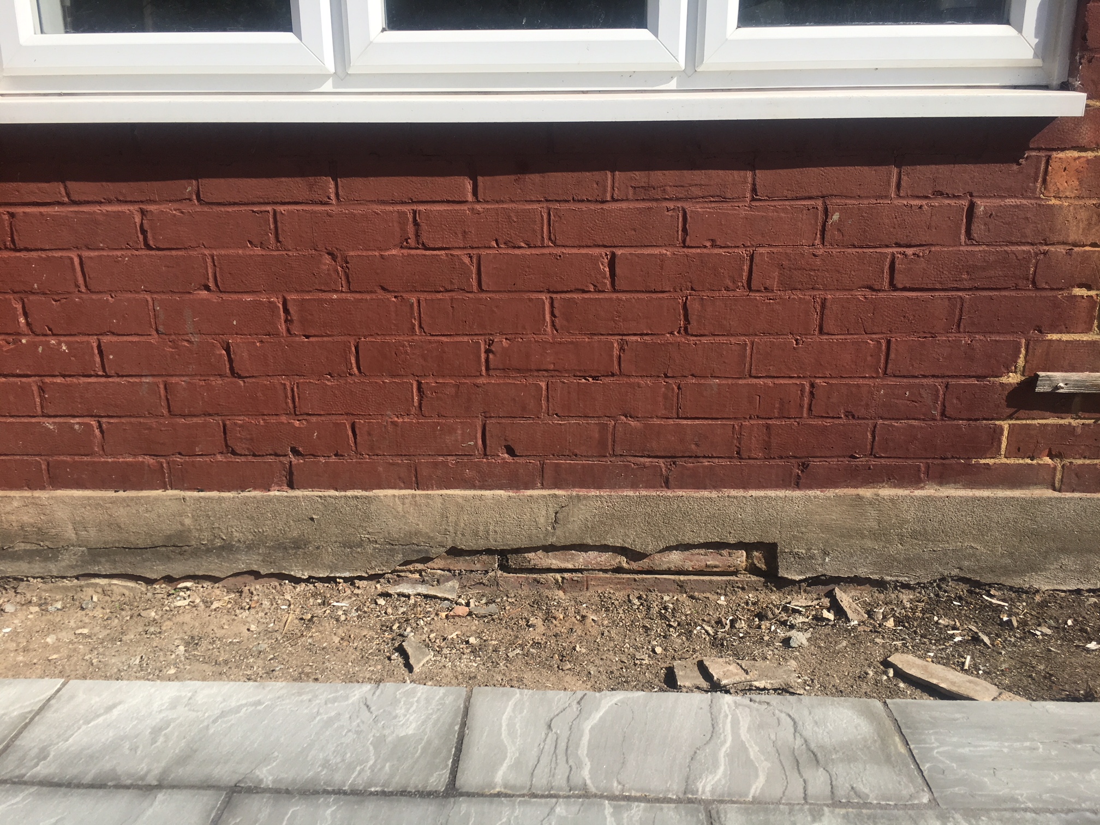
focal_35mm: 29
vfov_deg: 48.2
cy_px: 412
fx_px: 922
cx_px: 550
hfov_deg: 61.7
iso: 25
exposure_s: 1/1789
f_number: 2.2
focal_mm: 4.15
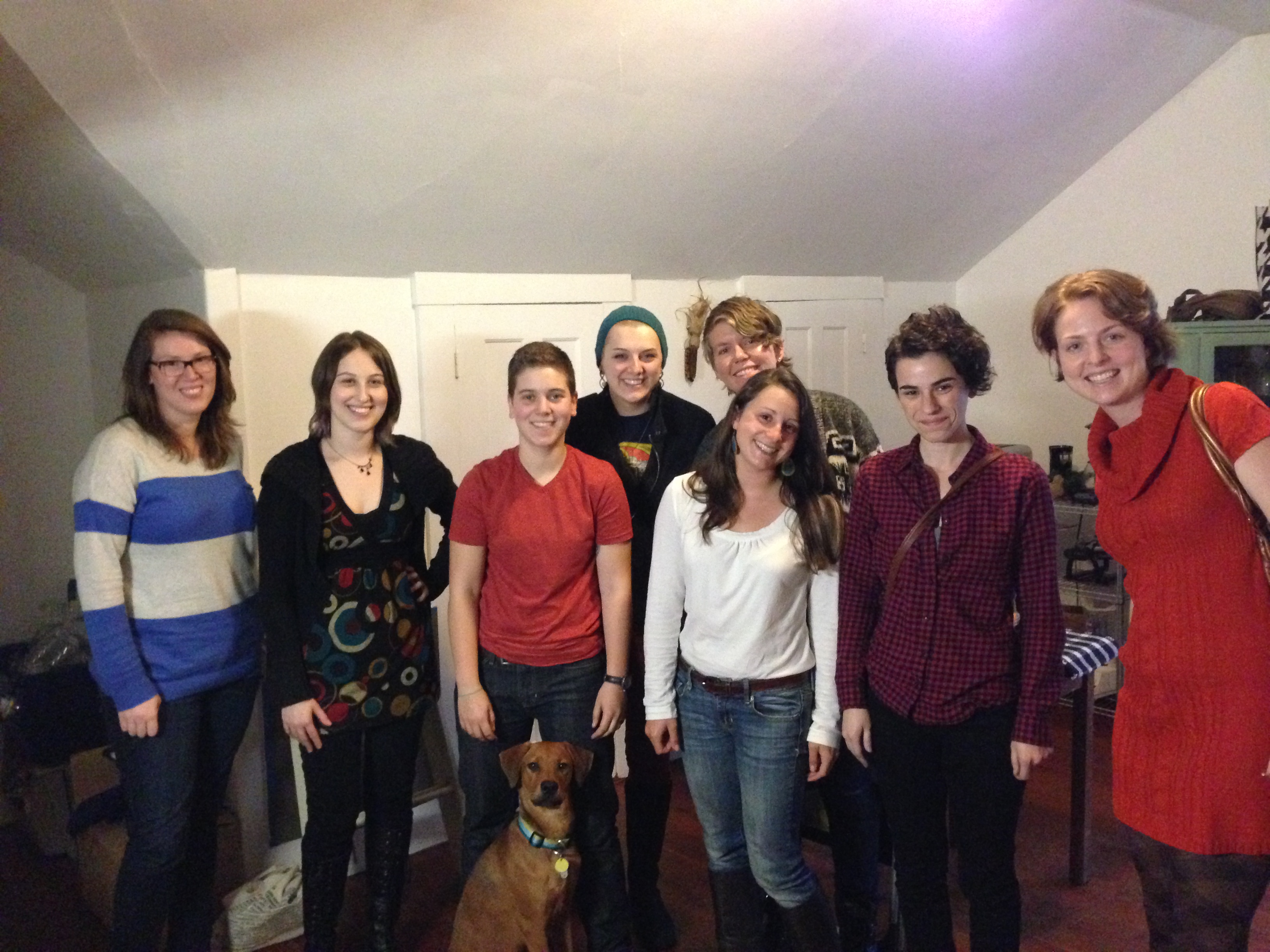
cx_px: 635
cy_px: 476
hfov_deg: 55.4
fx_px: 1211
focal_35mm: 33
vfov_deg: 42.9
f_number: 2.4
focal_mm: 4.12
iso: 800
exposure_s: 1/15
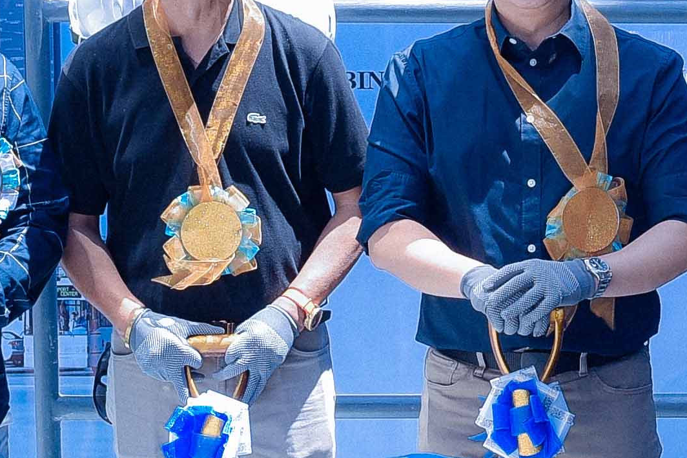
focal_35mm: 164
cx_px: 705
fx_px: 3130
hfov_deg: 12.4
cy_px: 416
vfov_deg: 8.3
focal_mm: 29
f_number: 3.5
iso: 160
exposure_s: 1/200
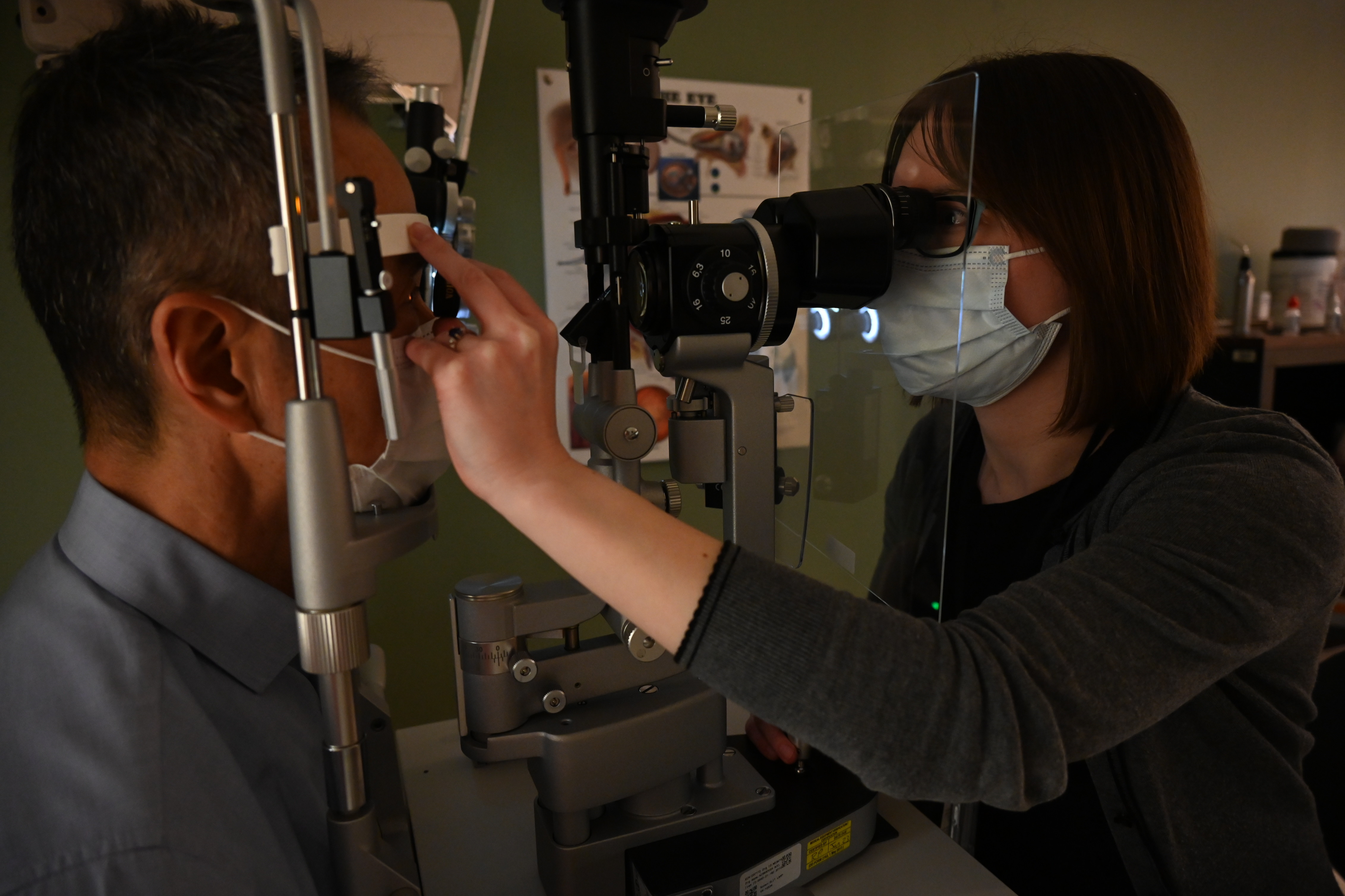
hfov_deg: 73.8
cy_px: 448
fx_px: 896
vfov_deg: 53.1
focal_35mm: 24
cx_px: 672
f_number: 4
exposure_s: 1/80
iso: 4000
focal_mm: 24
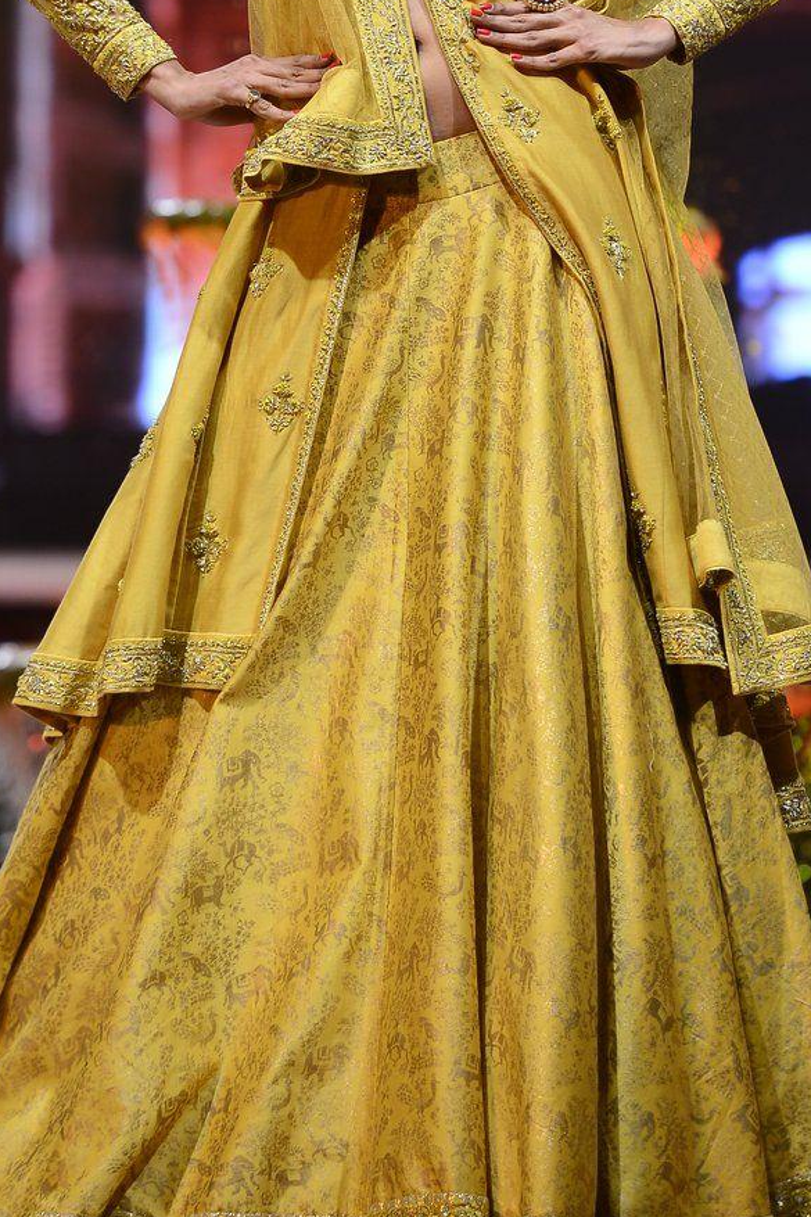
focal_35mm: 319
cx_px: 310
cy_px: 268
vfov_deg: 6.5
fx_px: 10783
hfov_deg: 4.3
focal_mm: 175
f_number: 4
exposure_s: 1/200
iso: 800
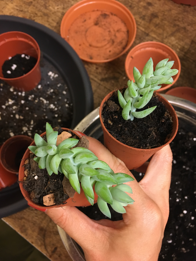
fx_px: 219
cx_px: 98
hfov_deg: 48.2
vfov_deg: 61.7
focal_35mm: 29
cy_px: 130
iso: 250
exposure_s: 1/33
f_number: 2.2
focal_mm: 4.15
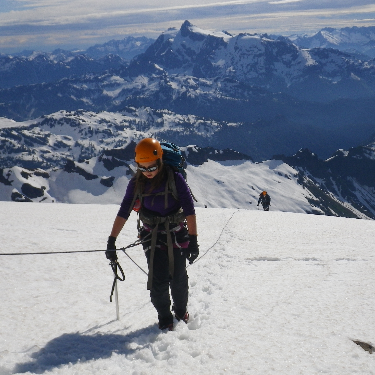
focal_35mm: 50
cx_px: 226
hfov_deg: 33.9
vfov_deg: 34.0
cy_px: 186
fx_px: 613
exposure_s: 1/1250
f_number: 5
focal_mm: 7.5
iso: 80
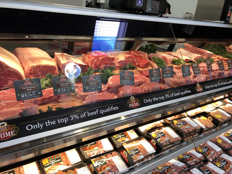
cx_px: 116
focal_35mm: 28
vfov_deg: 49.7
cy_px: 87
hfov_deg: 63.4
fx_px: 188
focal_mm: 3.99
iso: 25
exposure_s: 1/40
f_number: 1.8
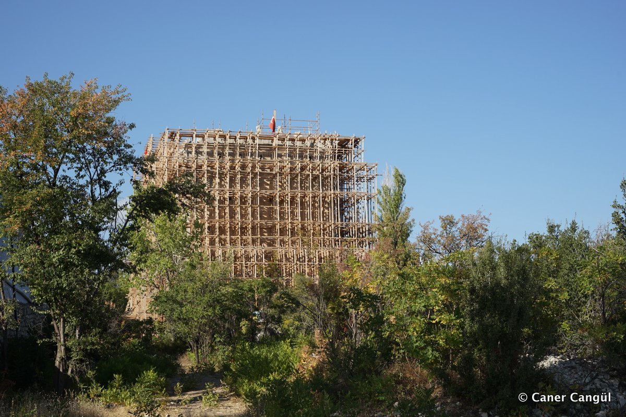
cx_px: 313
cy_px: 208
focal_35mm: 60
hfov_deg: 33.4
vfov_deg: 22.6
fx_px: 1043
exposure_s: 1/200
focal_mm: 60
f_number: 9
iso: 100
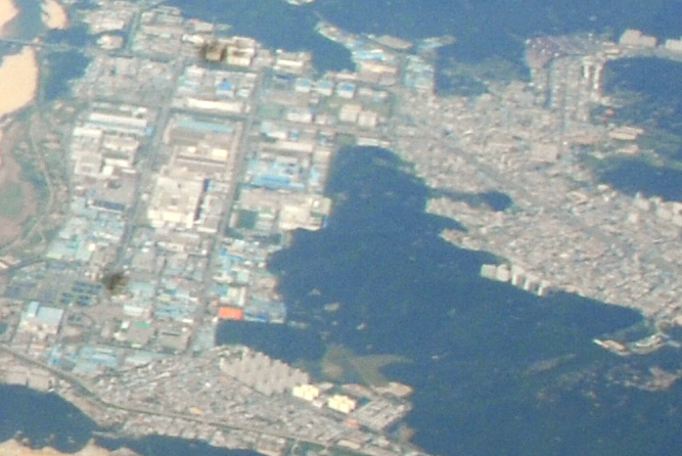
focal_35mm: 209
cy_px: -60
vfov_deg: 6.6
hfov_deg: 8.4
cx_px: -1281
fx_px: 3963
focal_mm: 24
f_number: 18
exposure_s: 1/100
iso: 200
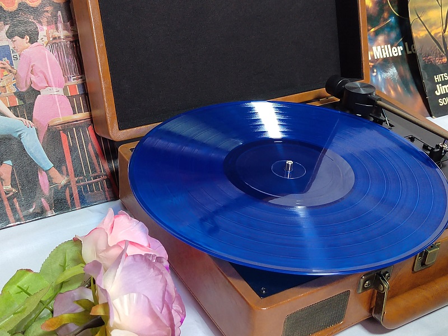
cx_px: 224
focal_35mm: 49
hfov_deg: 38.9
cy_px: 168
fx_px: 634
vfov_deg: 29.7
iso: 2759
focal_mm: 5.52
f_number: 1.9
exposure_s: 1/50
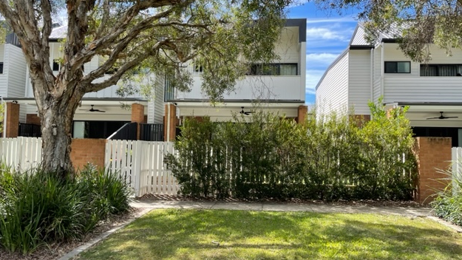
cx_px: 228
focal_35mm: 29
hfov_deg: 66.0
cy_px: 128
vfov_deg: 40.2
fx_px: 355
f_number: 1.6
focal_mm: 4.2
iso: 32
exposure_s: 1/979
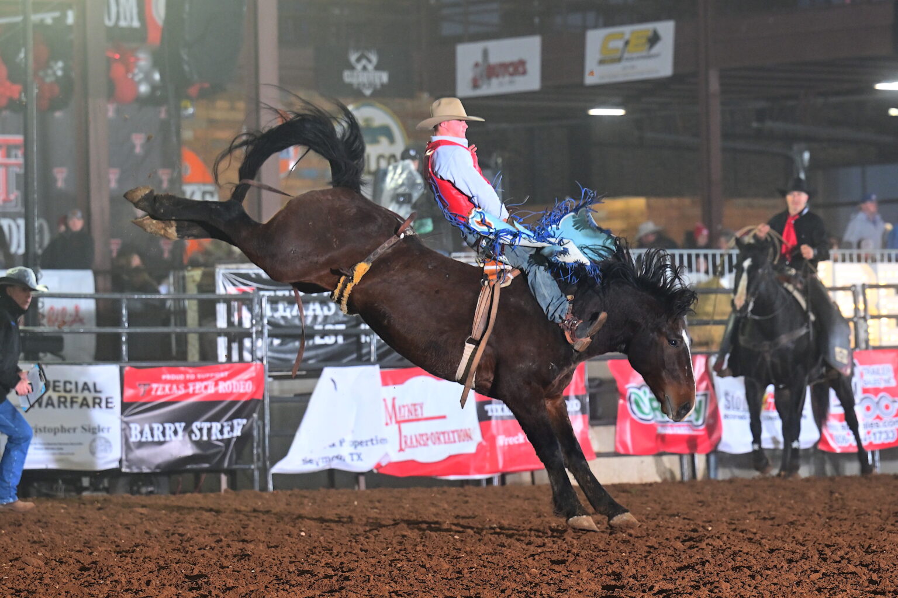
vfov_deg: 6.3
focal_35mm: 217
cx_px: 449
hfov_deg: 9.5
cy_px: 299
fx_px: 5411
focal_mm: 145
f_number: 4
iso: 1000
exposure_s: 1/250
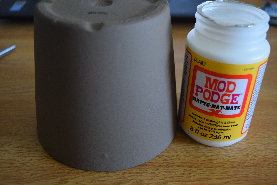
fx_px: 323
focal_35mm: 42
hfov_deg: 46.4
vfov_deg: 31.9
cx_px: 137
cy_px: 86
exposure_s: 1/60
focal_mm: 26
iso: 800
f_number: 4
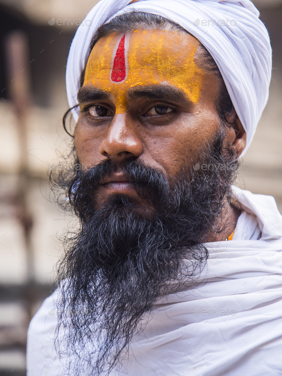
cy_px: 163
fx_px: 1423
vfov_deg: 15.1
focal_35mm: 131
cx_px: 141
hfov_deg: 11.3
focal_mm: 120
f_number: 4.5
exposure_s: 1/60
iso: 100
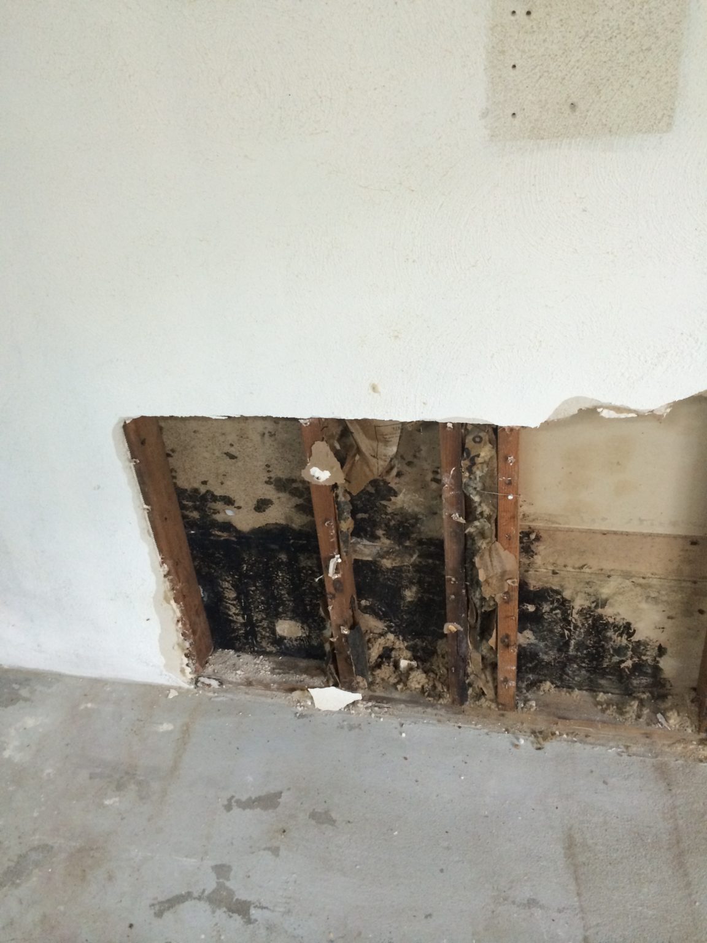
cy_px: 472
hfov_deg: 46.8
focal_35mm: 30
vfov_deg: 60.0
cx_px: 354
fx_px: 817
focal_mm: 4.12
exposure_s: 1/30
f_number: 2.2
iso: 200
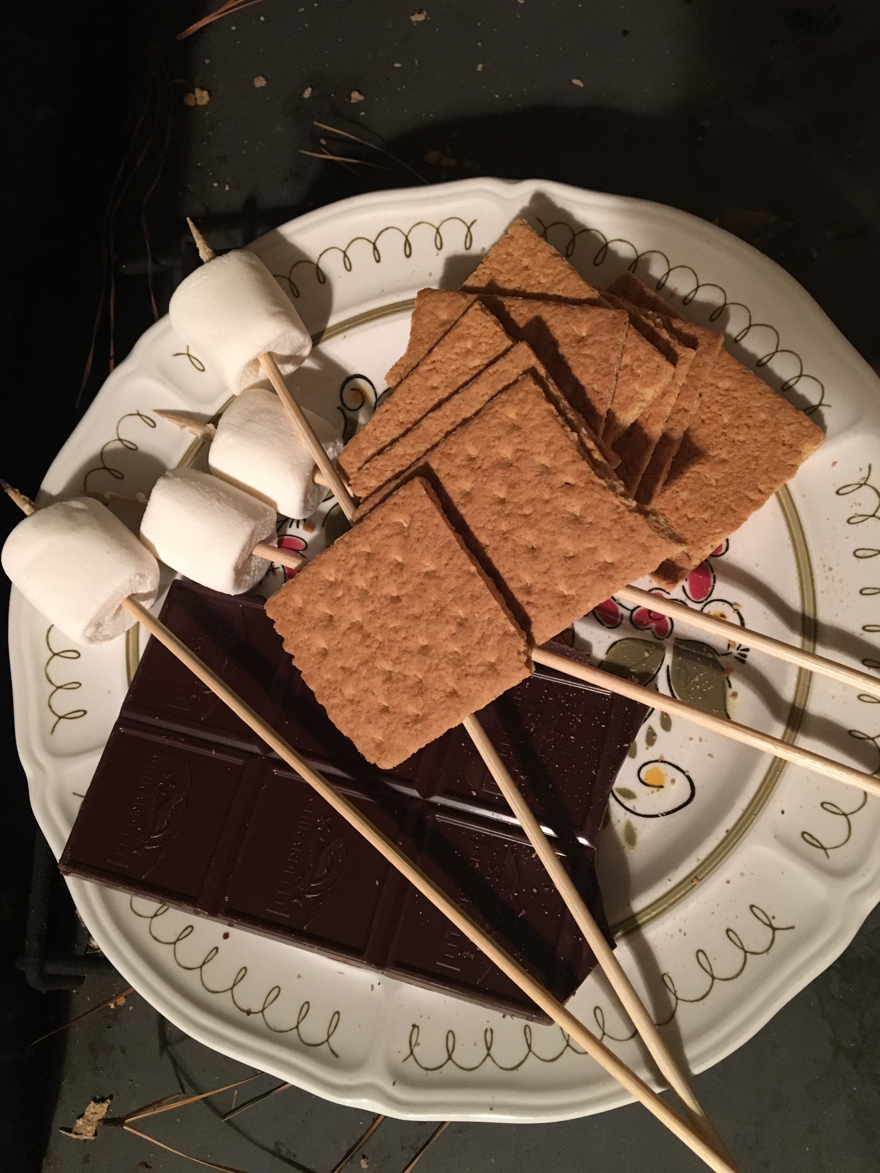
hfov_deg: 48.2
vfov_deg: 61.7
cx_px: 440
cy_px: 586
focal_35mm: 29
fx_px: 983
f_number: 2.2
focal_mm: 4.15
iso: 400
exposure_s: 1/15
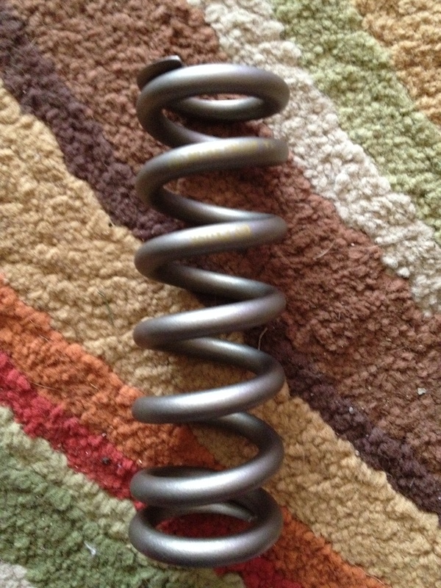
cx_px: 220
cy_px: 294
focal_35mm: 35
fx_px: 595
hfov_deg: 40.7
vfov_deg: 52.6
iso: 800
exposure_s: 1/15
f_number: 2.4
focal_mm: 4.28
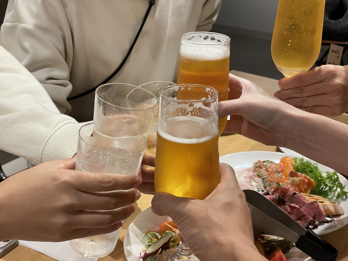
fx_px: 523
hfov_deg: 36.8
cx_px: 174
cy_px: 130
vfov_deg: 28.0
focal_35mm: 52
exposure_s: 1/99
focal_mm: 6
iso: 125
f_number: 2
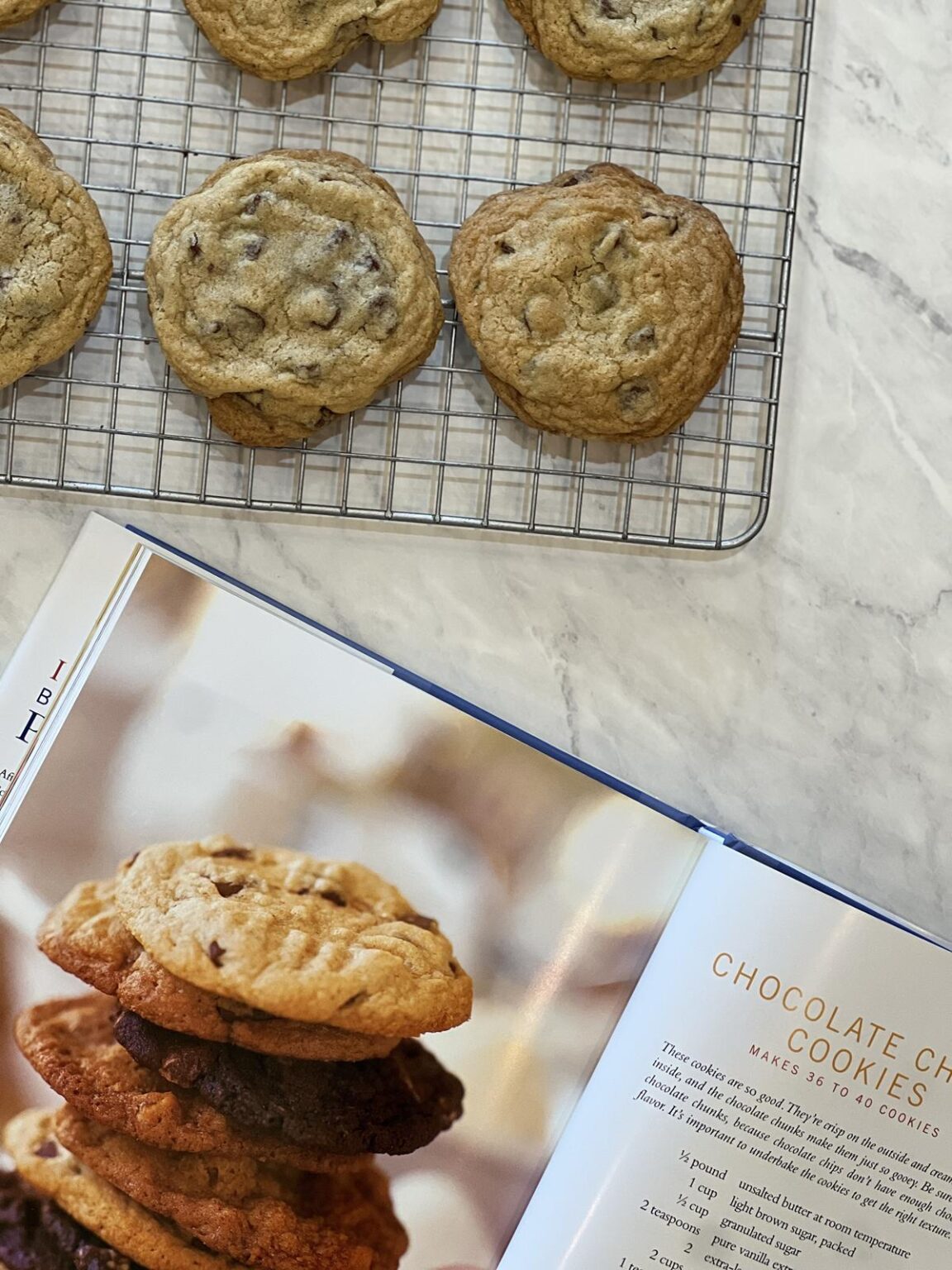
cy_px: 635
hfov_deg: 19.1
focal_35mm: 77
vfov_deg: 25.3
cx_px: 476
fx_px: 2824
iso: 200
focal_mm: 9
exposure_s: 1/120
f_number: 2.8
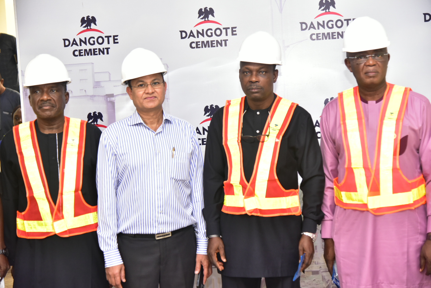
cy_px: 144
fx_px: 779
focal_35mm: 65
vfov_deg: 21.0
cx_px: 216
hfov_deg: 30.9
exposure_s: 1/100
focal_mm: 65
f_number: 4
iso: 3200
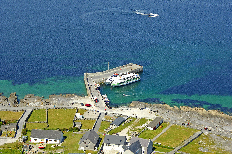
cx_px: 116
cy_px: 77
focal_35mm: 78
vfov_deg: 17.4
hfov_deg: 26.0
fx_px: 502
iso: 400
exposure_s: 1/1000
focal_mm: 52
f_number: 8
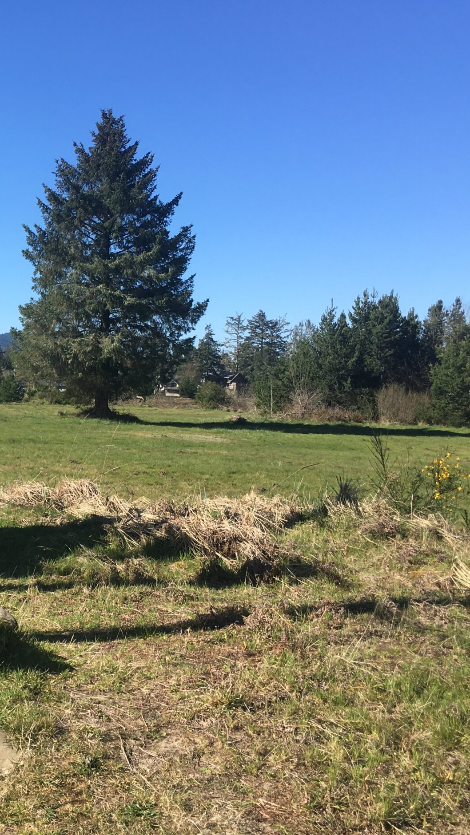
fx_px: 953
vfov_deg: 47.4
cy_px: 410
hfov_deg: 26.0
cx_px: -23
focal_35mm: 43
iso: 25
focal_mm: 4.15
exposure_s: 1/999
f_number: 2.2
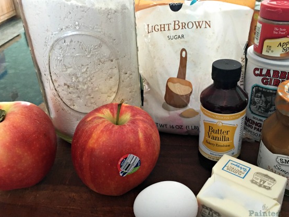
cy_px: 118
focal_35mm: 34
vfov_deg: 41.8
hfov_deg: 53.7
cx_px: 166
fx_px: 284
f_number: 2.2
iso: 80
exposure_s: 1/10
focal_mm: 4.15
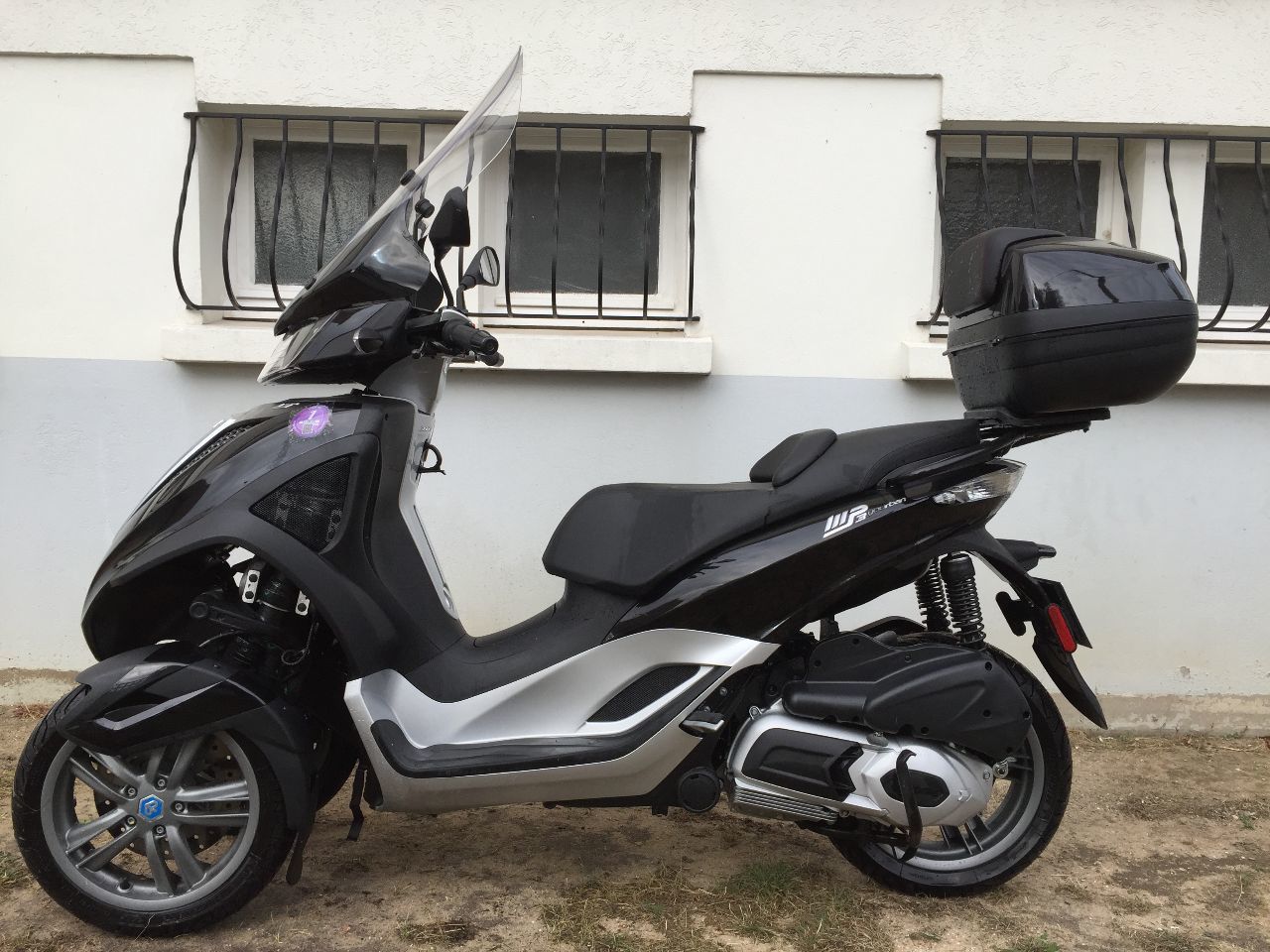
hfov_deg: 61.7
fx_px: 1064
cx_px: 635
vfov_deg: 48.2
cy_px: 476
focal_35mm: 29
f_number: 2.2
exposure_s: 1/732
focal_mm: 4.15
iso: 32
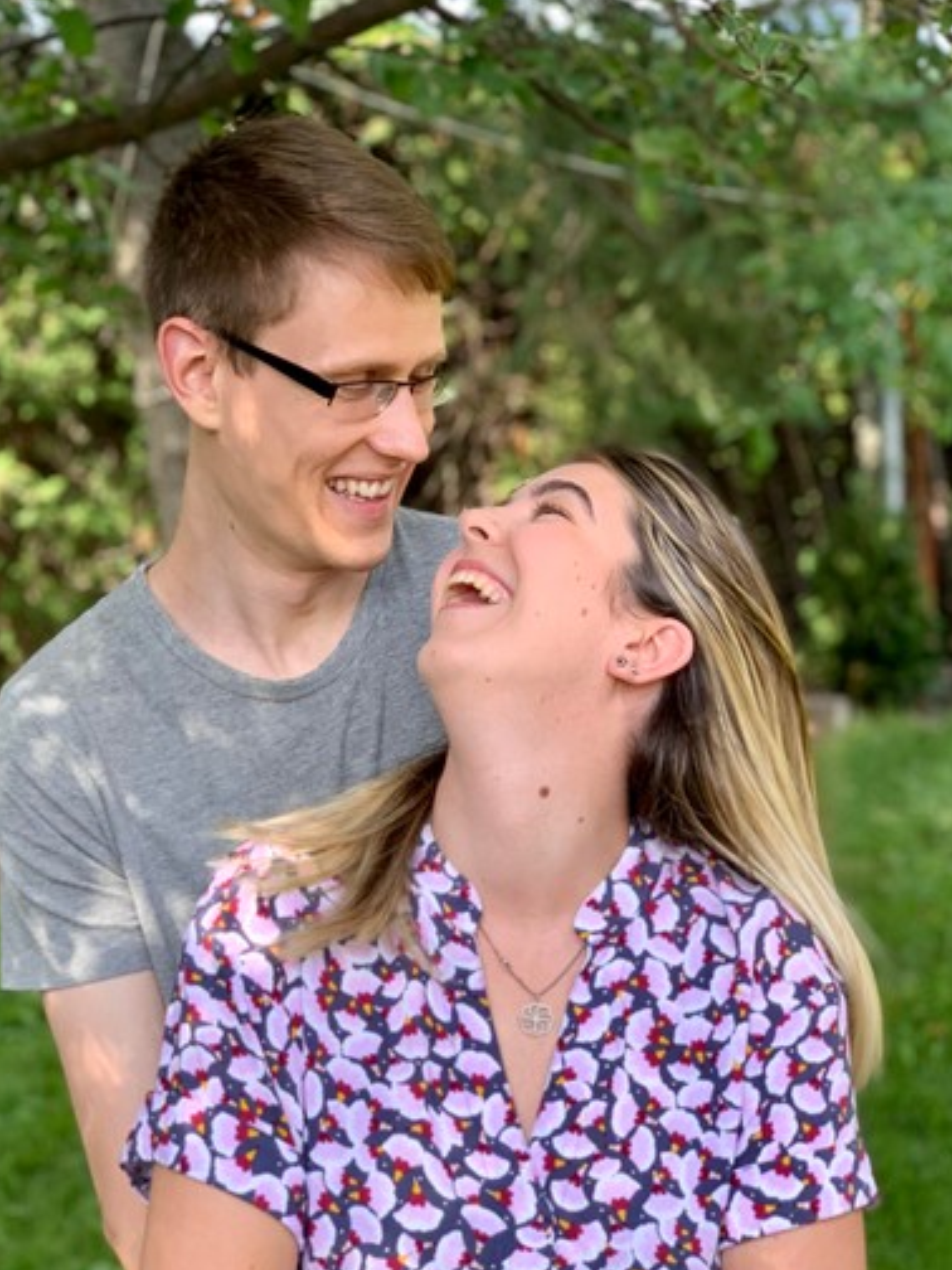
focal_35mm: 66
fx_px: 2420
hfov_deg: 22.2
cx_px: 393
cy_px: 590
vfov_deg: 29.4
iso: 32
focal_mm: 6
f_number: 2.4
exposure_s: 1/122
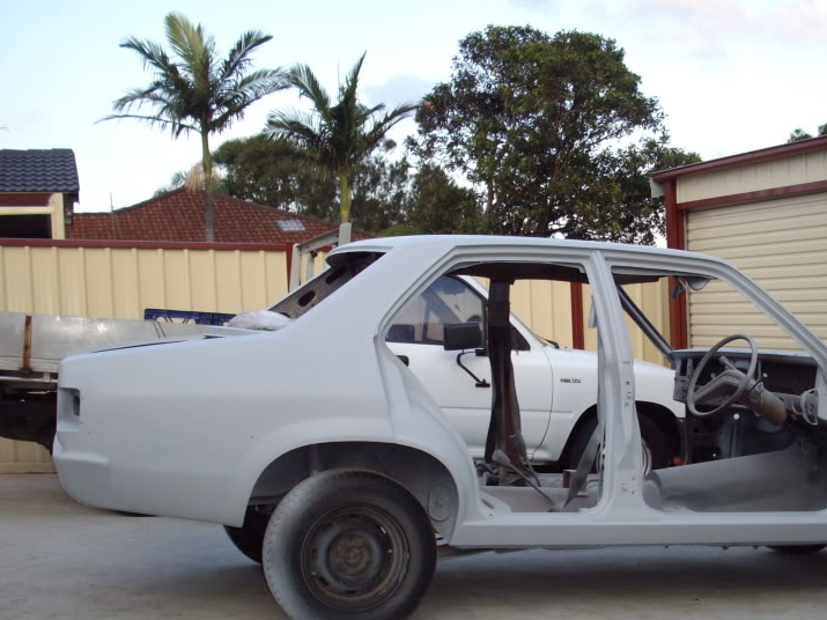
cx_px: 560
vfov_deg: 27.3
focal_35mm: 53
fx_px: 1266
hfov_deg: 35.8
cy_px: 414
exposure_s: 1/250
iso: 124
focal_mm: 6.2
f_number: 2.8
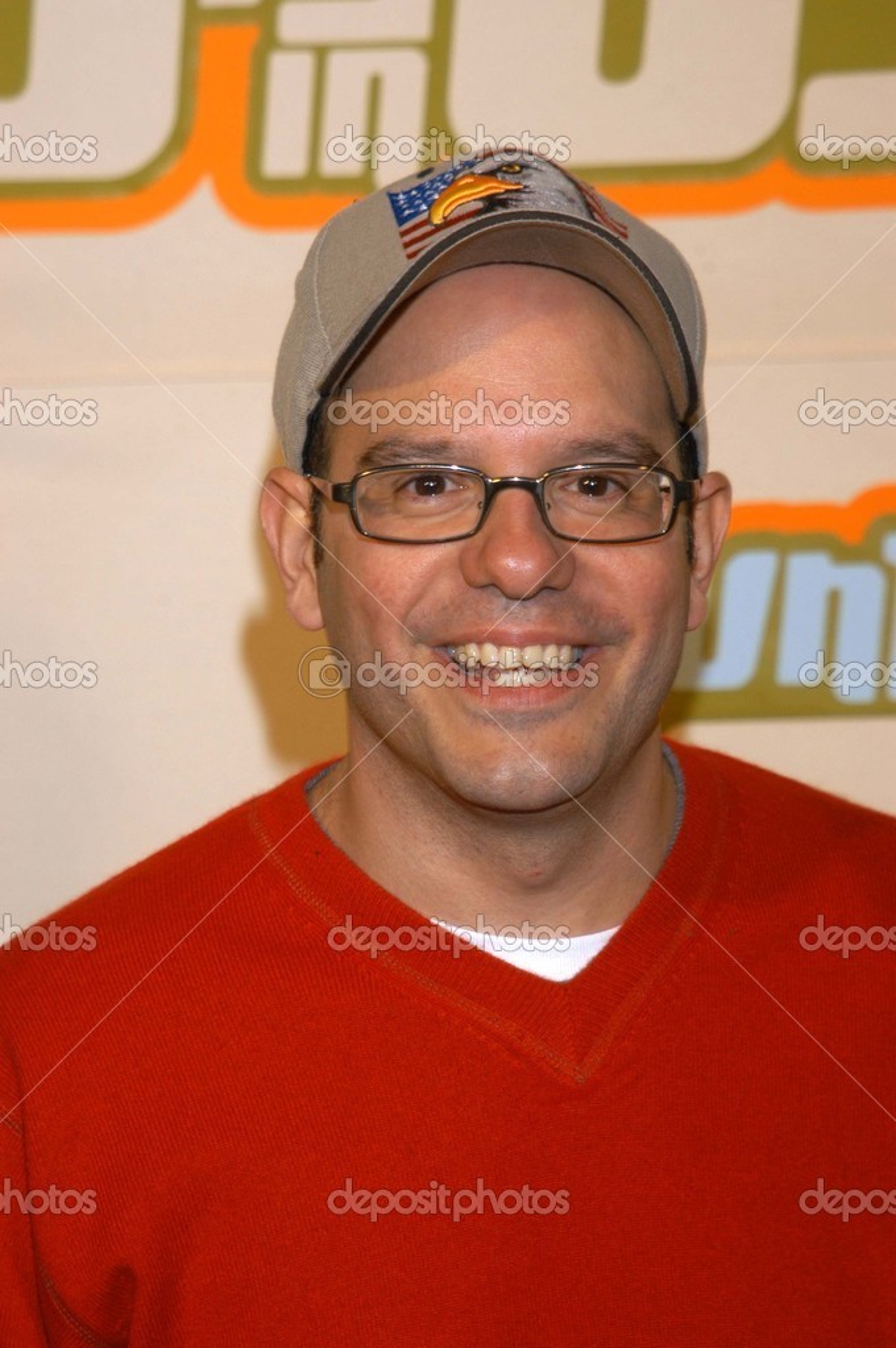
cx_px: 448
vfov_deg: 11.2
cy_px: 674
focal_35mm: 183
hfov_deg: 7.5
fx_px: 6845
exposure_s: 1/180
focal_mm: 122
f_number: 6.3
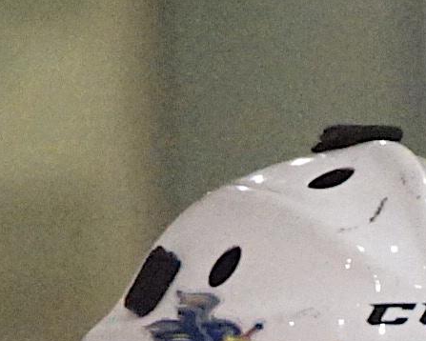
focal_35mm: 2671
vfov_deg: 0.6
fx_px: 33691
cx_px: 371
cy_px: 1055
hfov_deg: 0.7
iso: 5000
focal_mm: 200
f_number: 3.2
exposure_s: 1/500
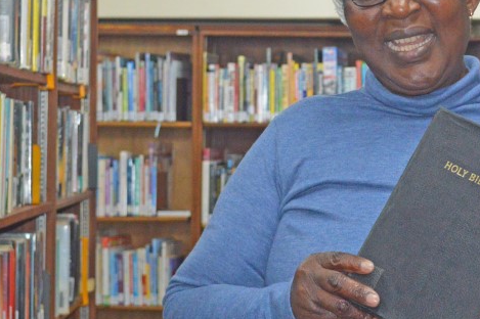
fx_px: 1722
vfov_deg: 10.6
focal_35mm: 129
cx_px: 376
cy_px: 192
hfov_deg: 15.8
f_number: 5
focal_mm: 35
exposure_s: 1/60
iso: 2000
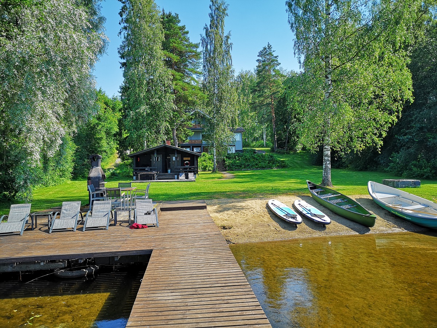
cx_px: 218
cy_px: 164
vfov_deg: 51.4
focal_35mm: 27
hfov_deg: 65.3
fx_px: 341
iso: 50
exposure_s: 1/754
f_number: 1.8
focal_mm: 3.95
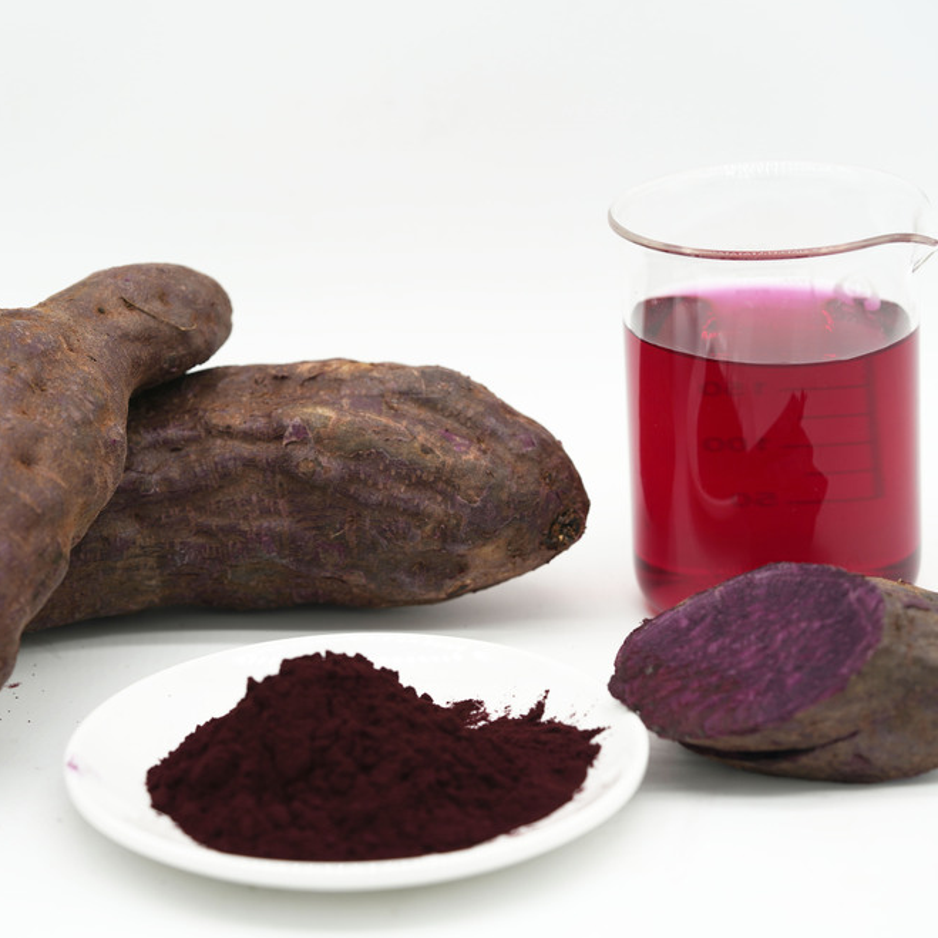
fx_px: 3556
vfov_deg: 15.0
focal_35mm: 116
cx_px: 374
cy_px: 466
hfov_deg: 15.0
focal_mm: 90
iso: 100
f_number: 4.5
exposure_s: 1/200
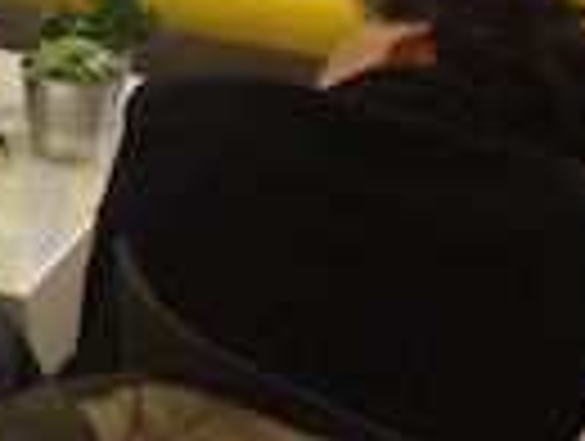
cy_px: -270
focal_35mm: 152
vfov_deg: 9.5
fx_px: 2574
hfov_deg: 11.4
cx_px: -662
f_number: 2.4
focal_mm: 4.12
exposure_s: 1/20
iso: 160
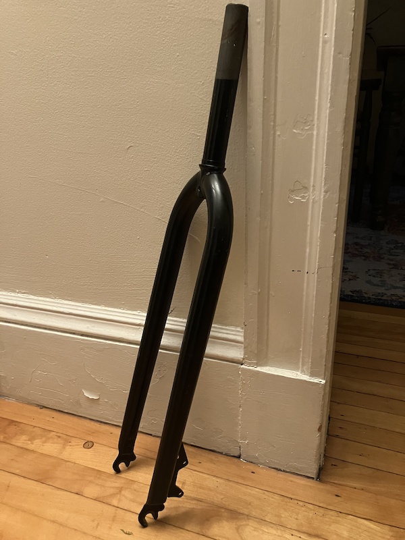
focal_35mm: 28
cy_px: 270
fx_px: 437
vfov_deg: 63.4
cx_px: 202
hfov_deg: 49.7
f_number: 1.8
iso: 640
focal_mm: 3.99
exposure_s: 1/24
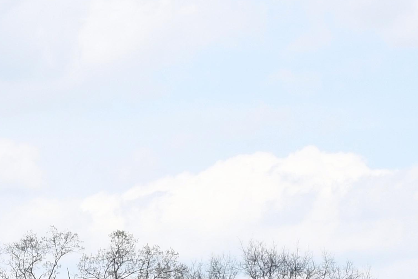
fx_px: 2705
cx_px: -171
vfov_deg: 5.8
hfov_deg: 8.7
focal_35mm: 233
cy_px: 499
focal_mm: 42
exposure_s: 1/640
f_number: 13
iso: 800
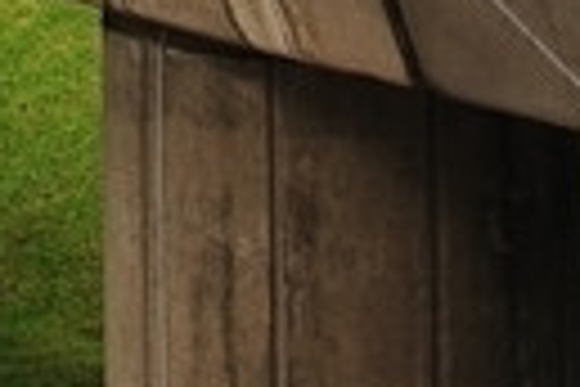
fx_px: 4205
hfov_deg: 7.5
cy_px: -1116
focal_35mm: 261
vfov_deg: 4.8
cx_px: -620
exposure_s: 1/320
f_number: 5.6
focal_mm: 22
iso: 200
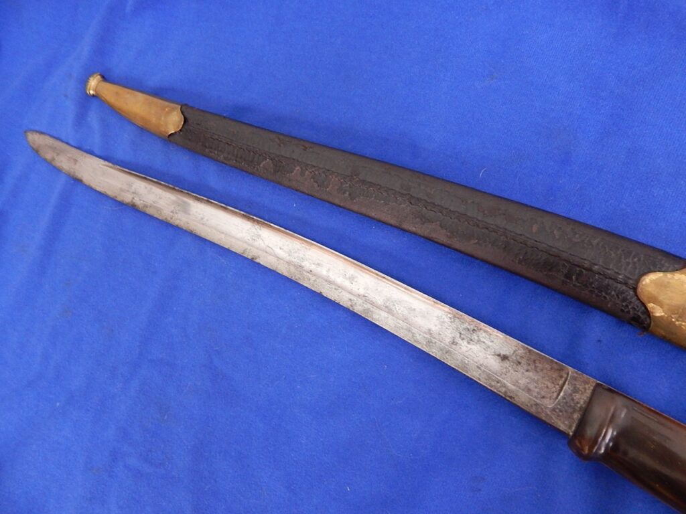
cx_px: 343
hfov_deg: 76.4
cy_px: 257
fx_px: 436
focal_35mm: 22
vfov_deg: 61.1
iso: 400
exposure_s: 1/15
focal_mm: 4
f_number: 3
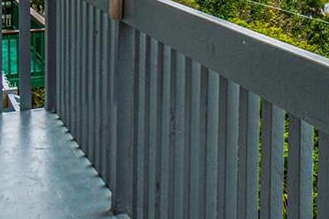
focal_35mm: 80
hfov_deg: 22.4
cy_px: -94
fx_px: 735
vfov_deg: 15.8
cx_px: 436
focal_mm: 11
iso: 125
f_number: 8
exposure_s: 1/250
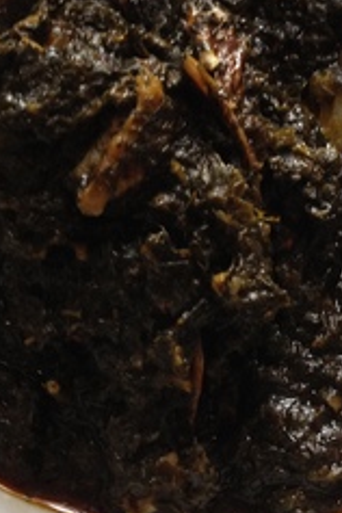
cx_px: 258
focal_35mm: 92
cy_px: 165
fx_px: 1311
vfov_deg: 22.0
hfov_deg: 14.8
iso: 125
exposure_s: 1/20
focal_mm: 4.28
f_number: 2.4
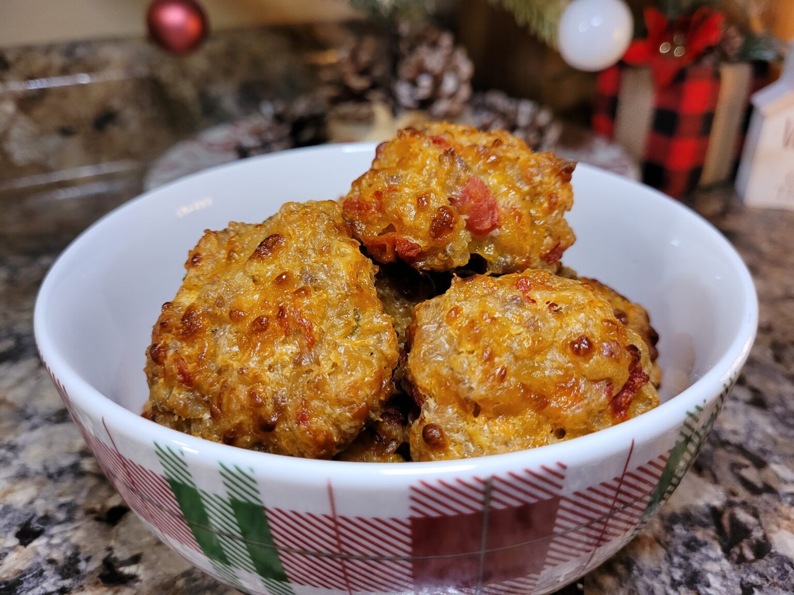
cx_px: 397
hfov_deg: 67.3
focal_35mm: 26
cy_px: 298
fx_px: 596
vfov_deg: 53.1
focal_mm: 5.4
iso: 250
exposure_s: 1/120
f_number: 1.8
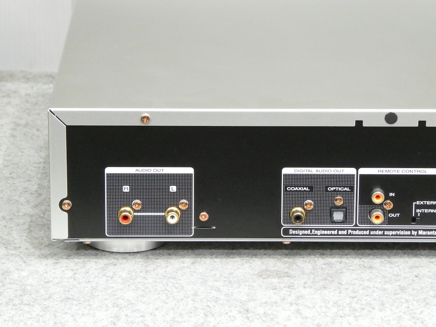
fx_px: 2015
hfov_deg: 12.3
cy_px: 164
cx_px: 218
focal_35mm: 160
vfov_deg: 9.3
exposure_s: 1/20
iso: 1600
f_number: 6.3
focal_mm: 28.7
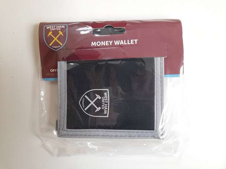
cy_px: 84
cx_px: 113
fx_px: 163
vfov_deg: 54.9
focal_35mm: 25
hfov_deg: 69.4
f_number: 2
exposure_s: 1/50
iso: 320
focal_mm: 4.6
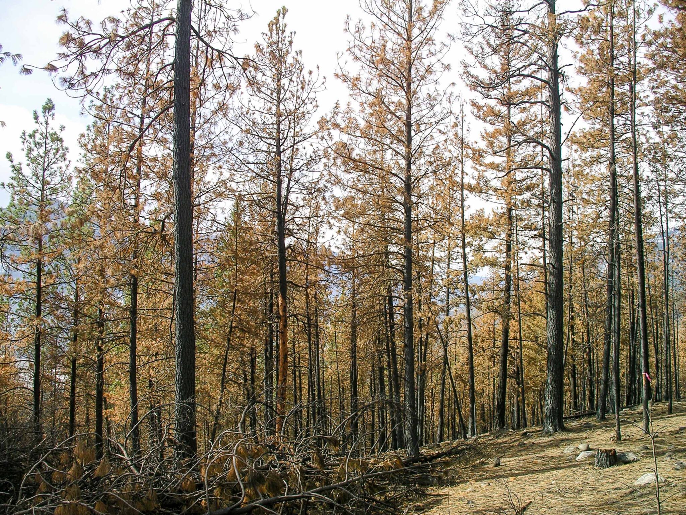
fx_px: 733
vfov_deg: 38.7
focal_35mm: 37
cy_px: 258
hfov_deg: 50.1
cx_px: 343
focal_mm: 7.8
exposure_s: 1/317
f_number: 4
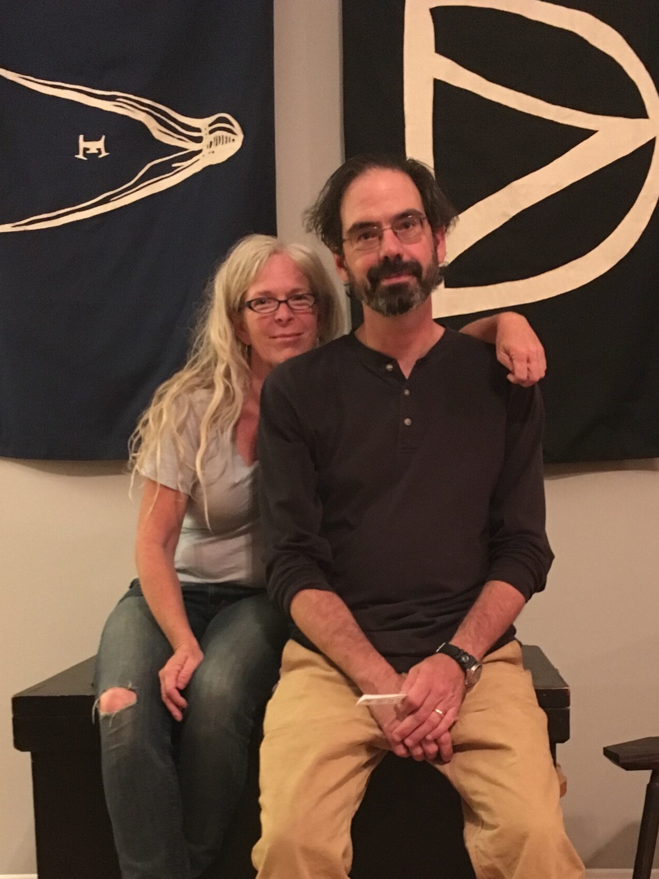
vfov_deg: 41.9
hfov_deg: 32.8
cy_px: 634
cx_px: 390
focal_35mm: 44
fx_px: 1117
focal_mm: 4.15
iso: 640
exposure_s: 1/15
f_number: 2.2
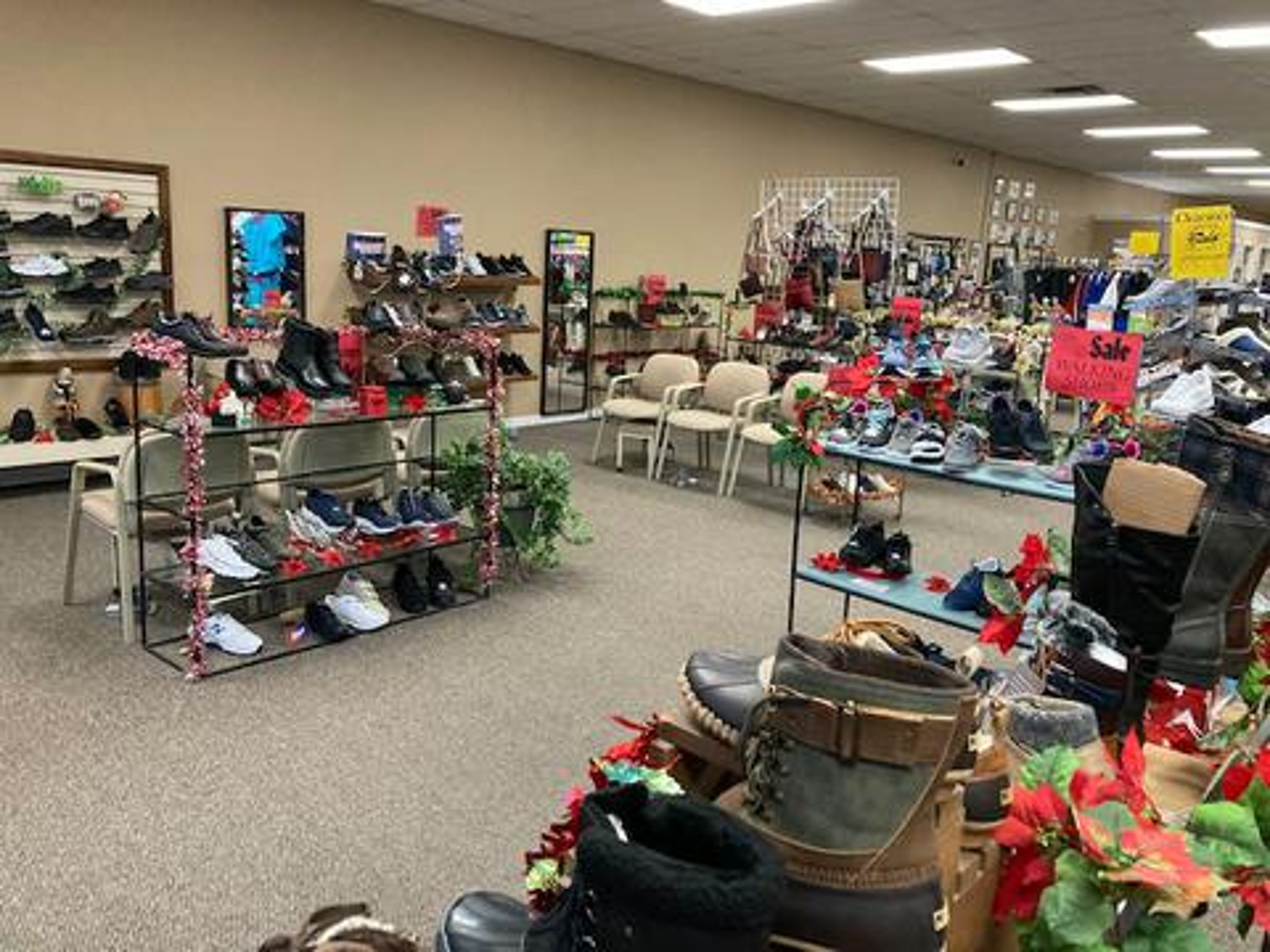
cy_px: 476
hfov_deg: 63.4
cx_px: 635
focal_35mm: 28
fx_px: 1027
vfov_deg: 49.7
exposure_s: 1/60
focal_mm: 3.99
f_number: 1.8
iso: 250
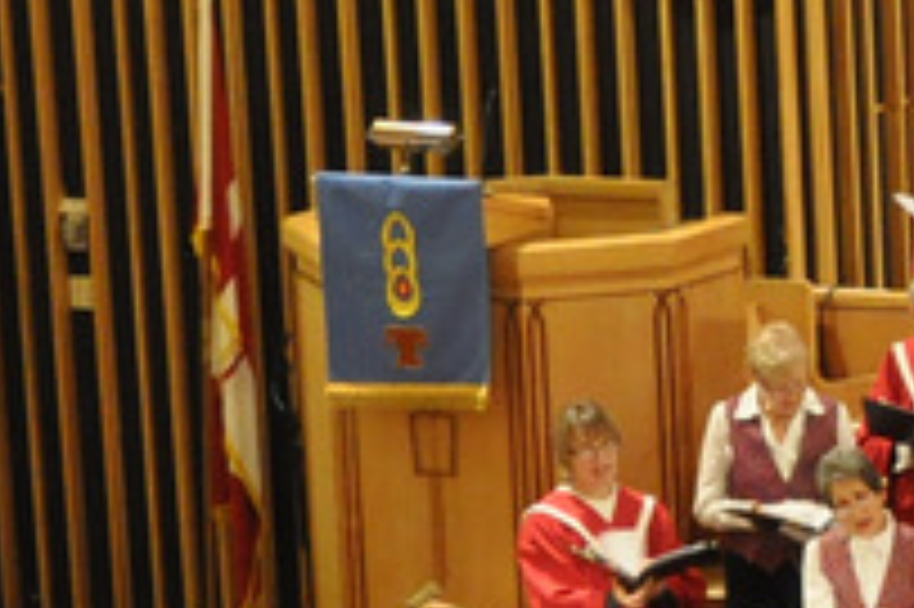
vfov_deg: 5.9
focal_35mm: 231
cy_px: 516
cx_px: 2125
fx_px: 5860
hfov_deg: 8.3
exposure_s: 1/8
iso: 1600
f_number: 4
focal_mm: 26
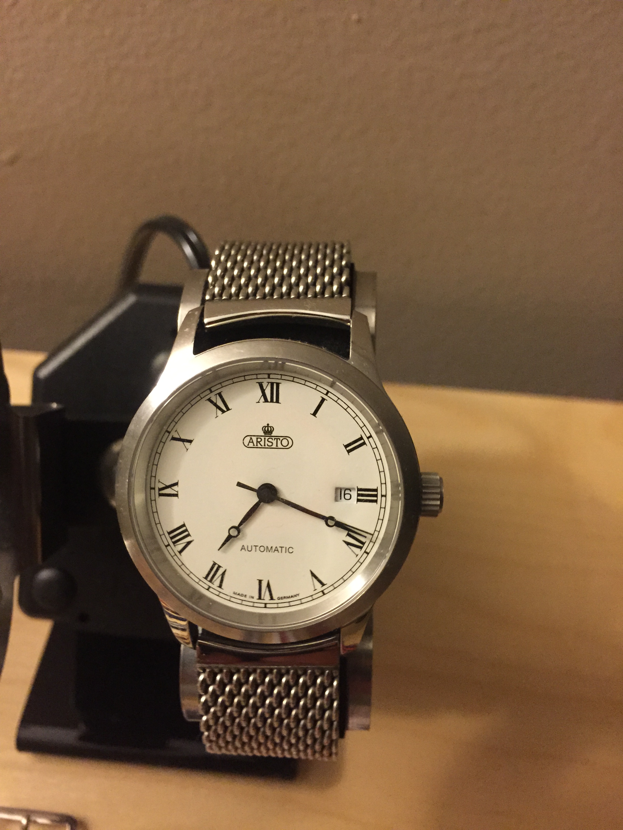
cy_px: 415
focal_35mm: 29
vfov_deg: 61.7
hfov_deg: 48.2
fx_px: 696
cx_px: 312
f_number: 2.2
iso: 250
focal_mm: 4.15
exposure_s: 1/15
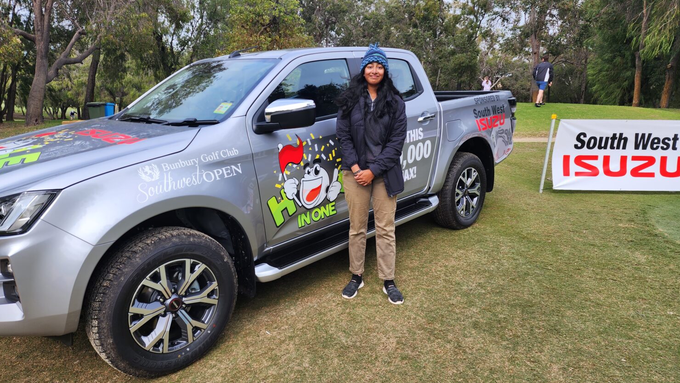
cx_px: 338
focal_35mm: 26
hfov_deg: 71.9
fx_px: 469
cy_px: 174
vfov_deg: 44.4
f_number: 1.8
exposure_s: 1/381
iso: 12
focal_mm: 6.4
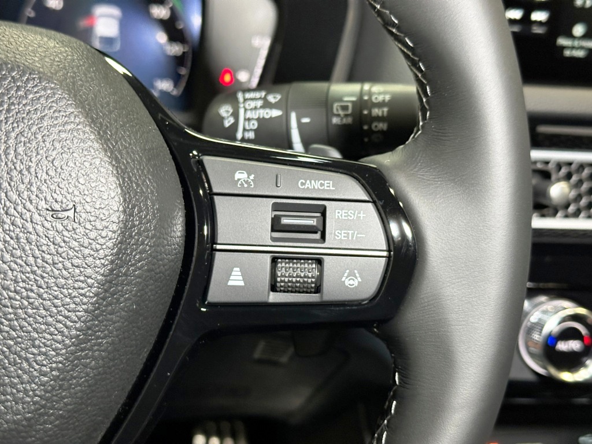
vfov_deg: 30.3
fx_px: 821
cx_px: 296
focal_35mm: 48
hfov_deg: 39.7
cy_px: 222
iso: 400
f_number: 1.78
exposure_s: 1/40
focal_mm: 6.86
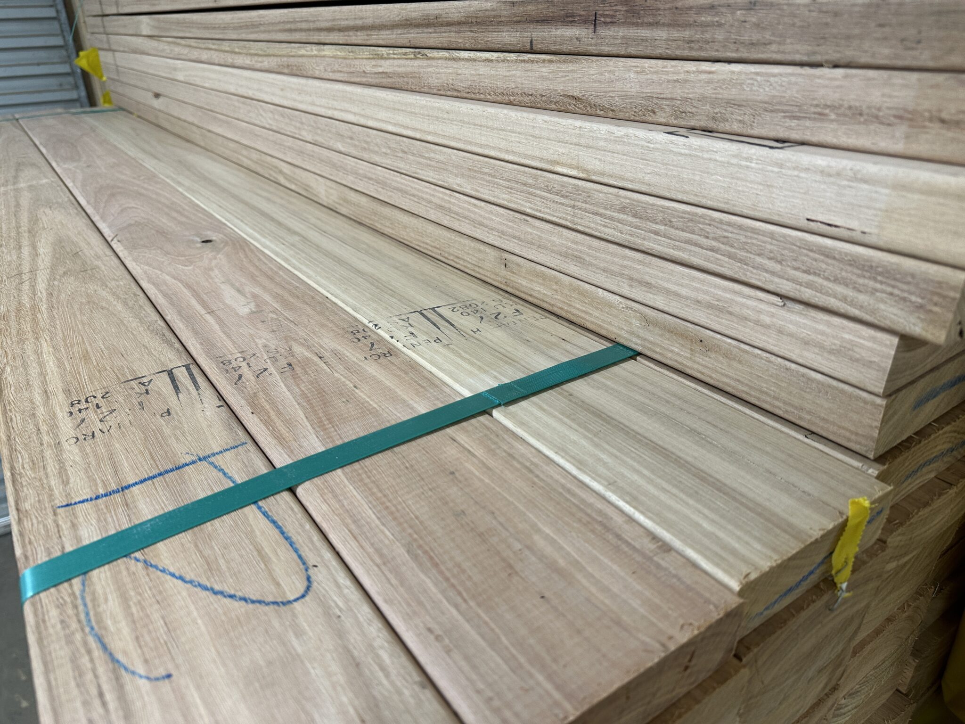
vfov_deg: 56.8
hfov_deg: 71.6
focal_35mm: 24
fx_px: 669
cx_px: 482
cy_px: 362
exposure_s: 1/50
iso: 125
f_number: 1.78
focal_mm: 6.86
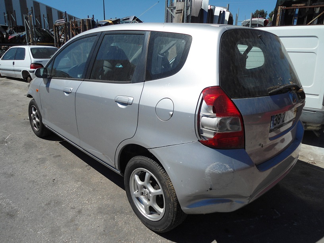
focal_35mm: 26
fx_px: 243
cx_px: 162
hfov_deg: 67.3
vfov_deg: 53.1
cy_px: 122
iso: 80
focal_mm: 4.7
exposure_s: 1/250
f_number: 8
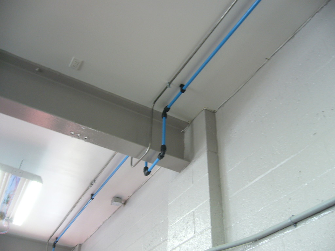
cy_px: 126
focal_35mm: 35
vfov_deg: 40.7
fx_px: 339
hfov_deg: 52.6
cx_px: 168
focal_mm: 5.8
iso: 100
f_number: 2.8
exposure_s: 1/25
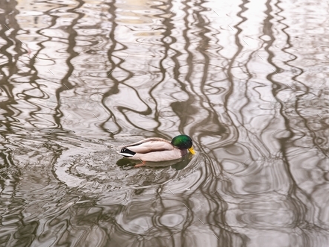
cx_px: 189
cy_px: 136
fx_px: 856
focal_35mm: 90
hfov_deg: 21.7
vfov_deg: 16.4
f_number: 4
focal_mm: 70
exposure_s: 1/200
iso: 200
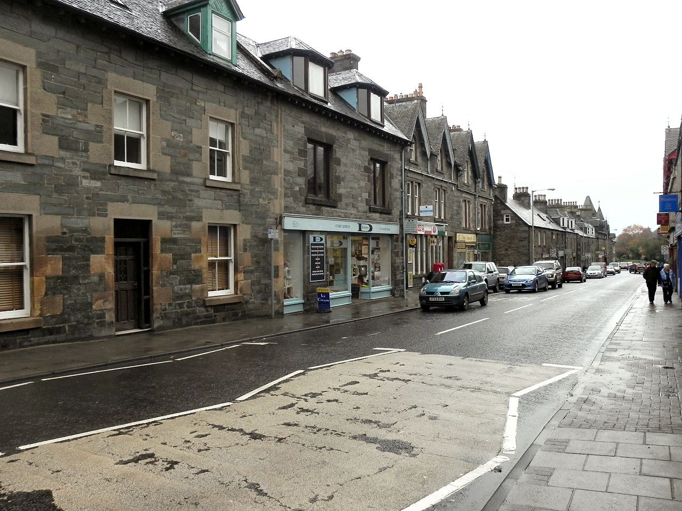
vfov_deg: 48.2
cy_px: 256
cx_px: 341
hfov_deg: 61.7
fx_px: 571
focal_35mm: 29
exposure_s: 1/85.7
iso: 200
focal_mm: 5.2
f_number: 4.5
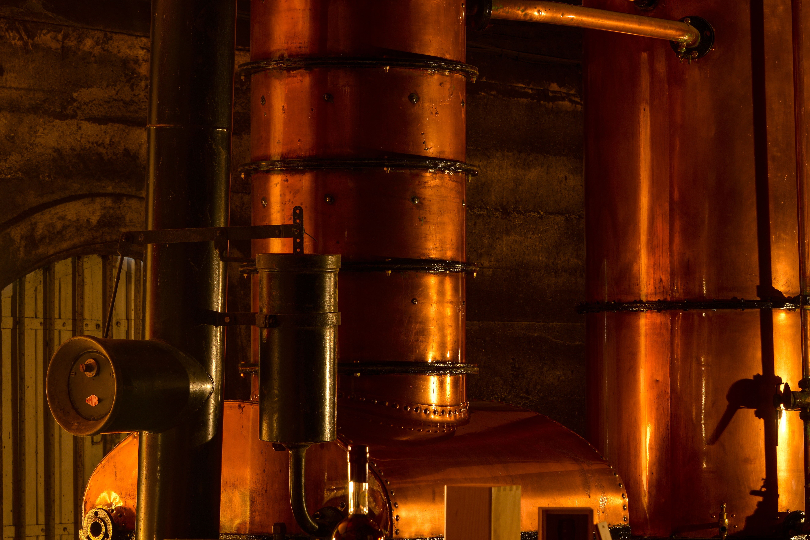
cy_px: 345
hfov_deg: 16.0
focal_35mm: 128
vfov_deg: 10.7
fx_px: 2881
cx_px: 517
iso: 100
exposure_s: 3
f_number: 10
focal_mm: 92
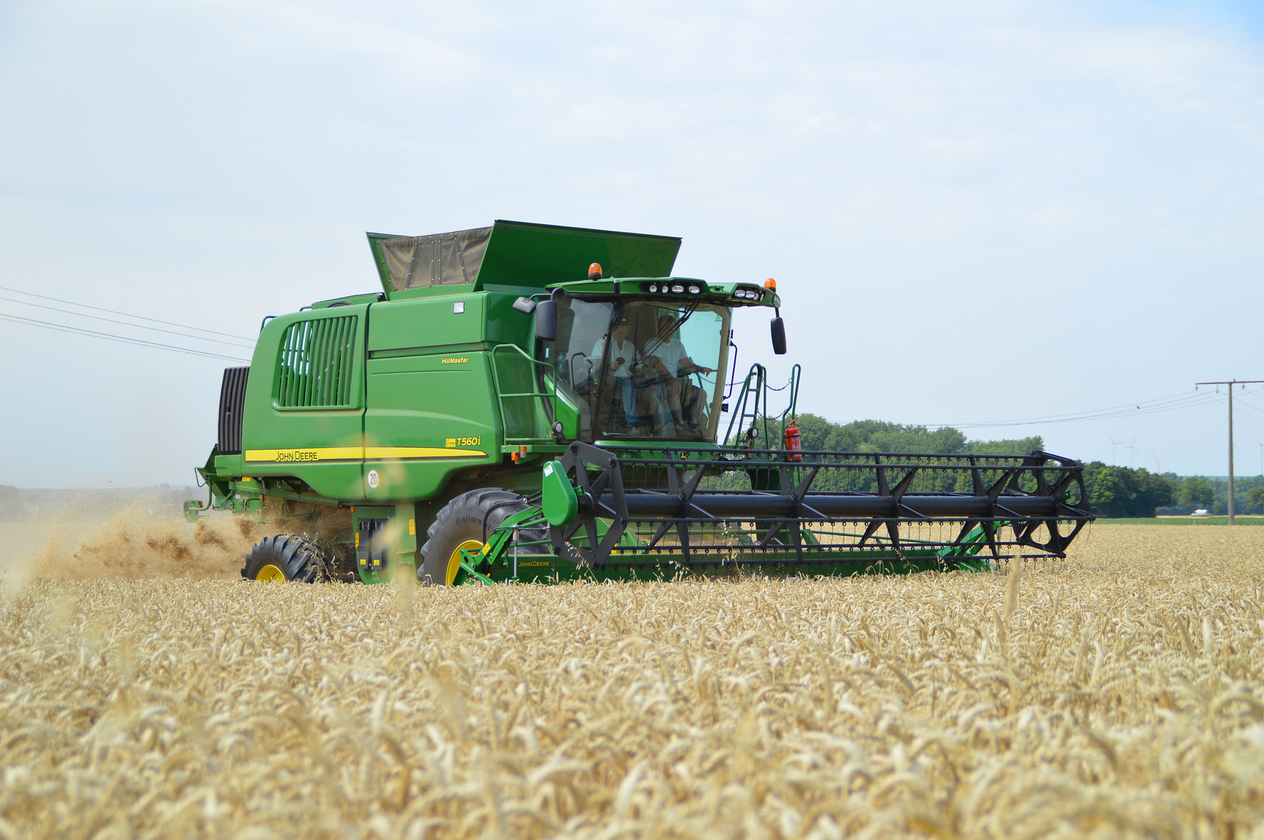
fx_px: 2210
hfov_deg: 31.9
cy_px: 420
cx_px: 632
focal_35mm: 63
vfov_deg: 21.5
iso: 100
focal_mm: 42
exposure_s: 1/400
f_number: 4.5
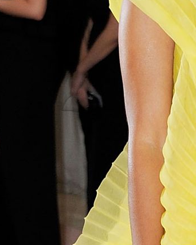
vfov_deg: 5.2
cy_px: 313
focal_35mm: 373
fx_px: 2705
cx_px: 245
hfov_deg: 4.1
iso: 640
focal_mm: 72
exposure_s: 1/125
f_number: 5.6
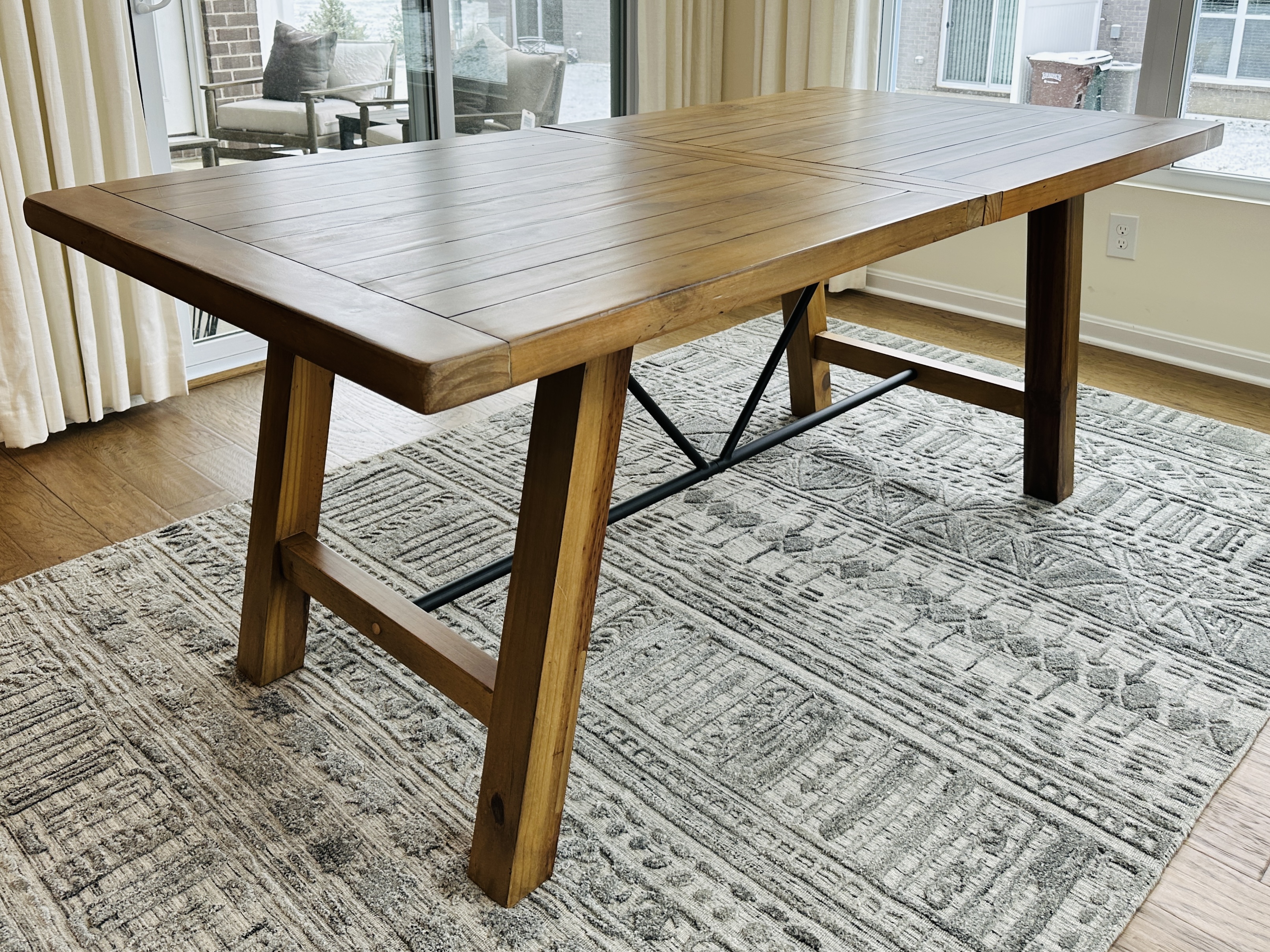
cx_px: 635
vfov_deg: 56.8
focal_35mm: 24
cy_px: 476
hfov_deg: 71.6
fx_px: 881
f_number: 1.78
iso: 80
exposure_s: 1/278
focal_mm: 6.86
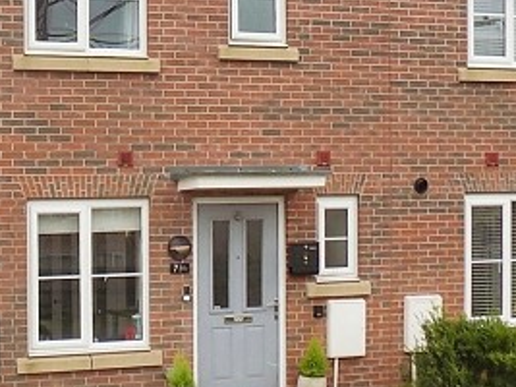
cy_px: 207
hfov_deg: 27.9
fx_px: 1028
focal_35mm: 69
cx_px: 158
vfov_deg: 21.3
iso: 80
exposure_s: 1/200
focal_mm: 4
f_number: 3.1
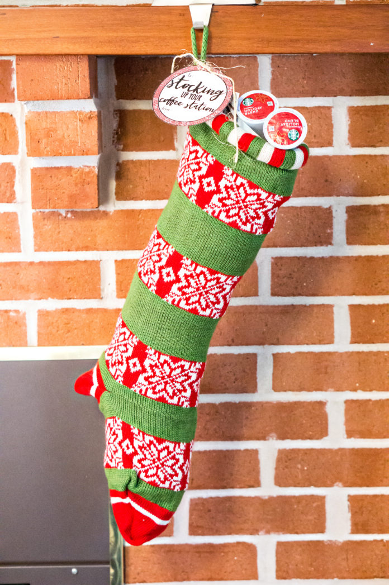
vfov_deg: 27.0
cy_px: 292
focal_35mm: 75
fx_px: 1218
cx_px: 194
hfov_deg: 18.1
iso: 3200
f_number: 3.5
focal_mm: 50
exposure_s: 1/40
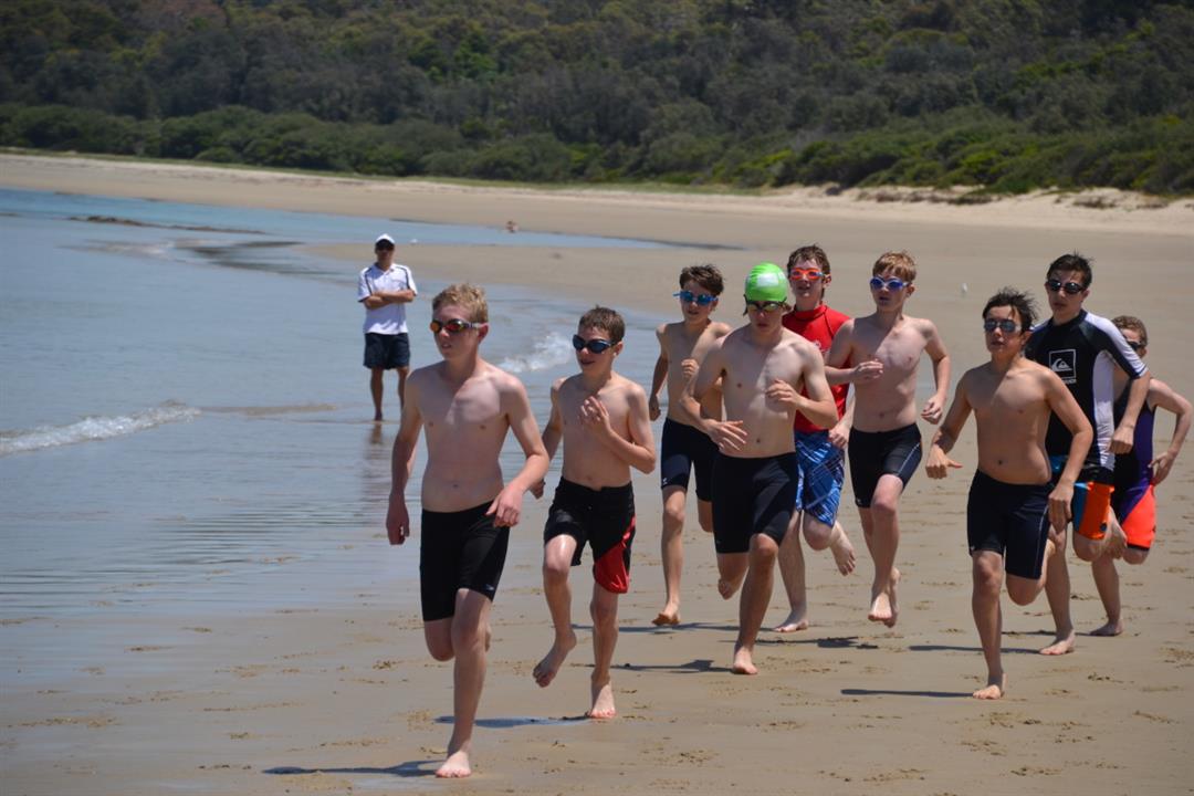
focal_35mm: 210
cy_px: 398
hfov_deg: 9.8
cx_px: 597
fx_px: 6964
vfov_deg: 6.5
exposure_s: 1/640
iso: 100
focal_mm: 140
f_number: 6.3
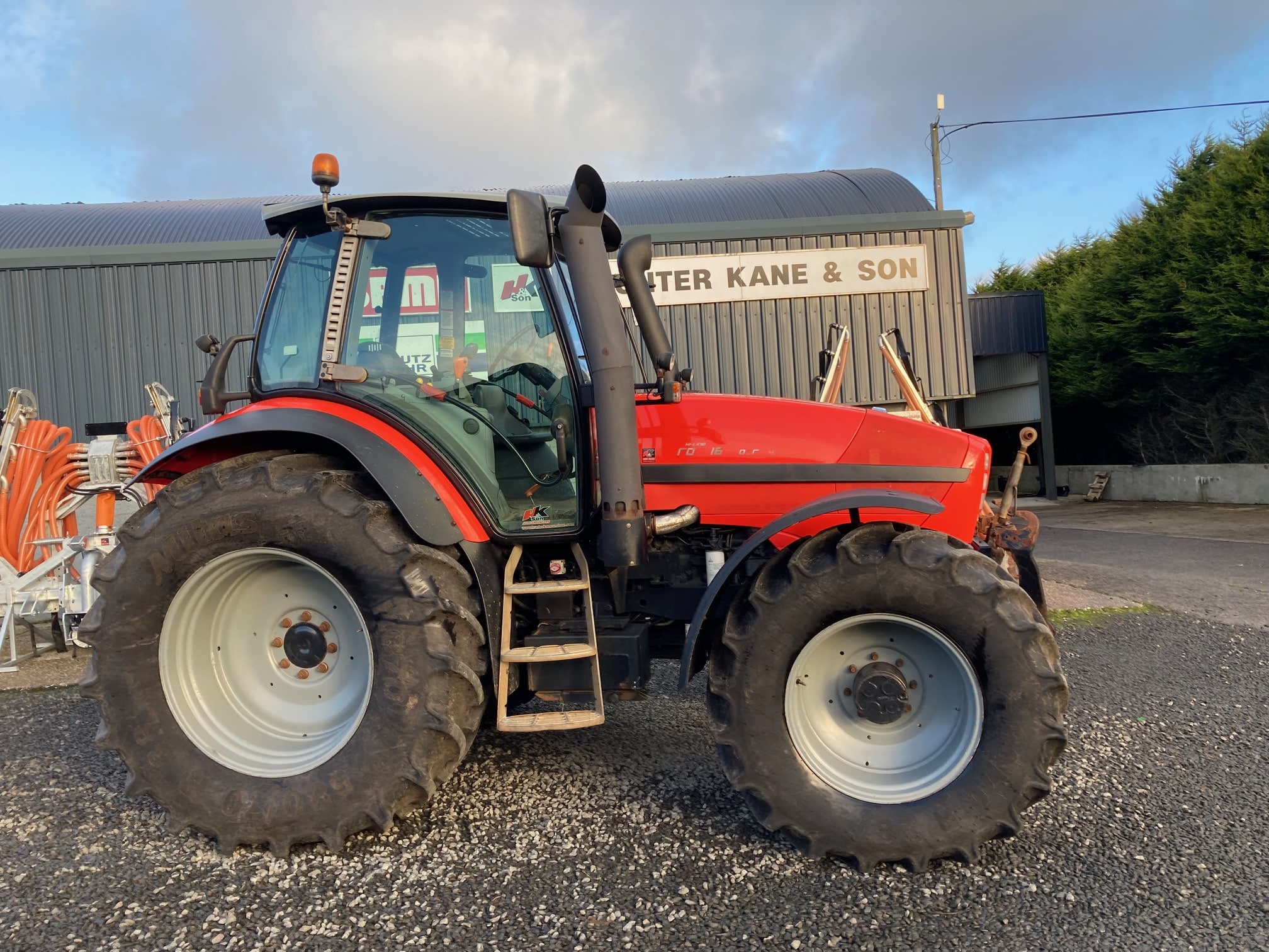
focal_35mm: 28
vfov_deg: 49.7
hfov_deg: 63.4
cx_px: 634
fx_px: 1026
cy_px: 476
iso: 20
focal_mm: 3.99
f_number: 1.8
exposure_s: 1/246
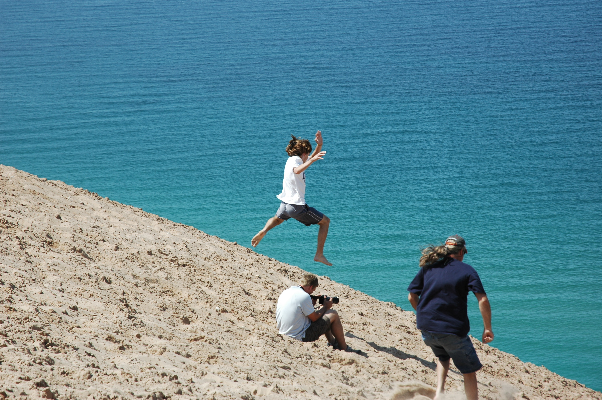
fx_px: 1754
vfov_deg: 13.0
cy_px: 200
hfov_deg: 19.5
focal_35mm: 105
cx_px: 301
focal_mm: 70
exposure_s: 1/400
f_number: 10
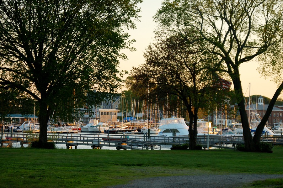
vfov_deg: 11.4
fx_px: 943
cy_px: 94
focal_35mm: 120
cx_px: 142
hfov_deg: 17.1
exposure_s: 1/125
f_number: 5.6
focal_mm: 80
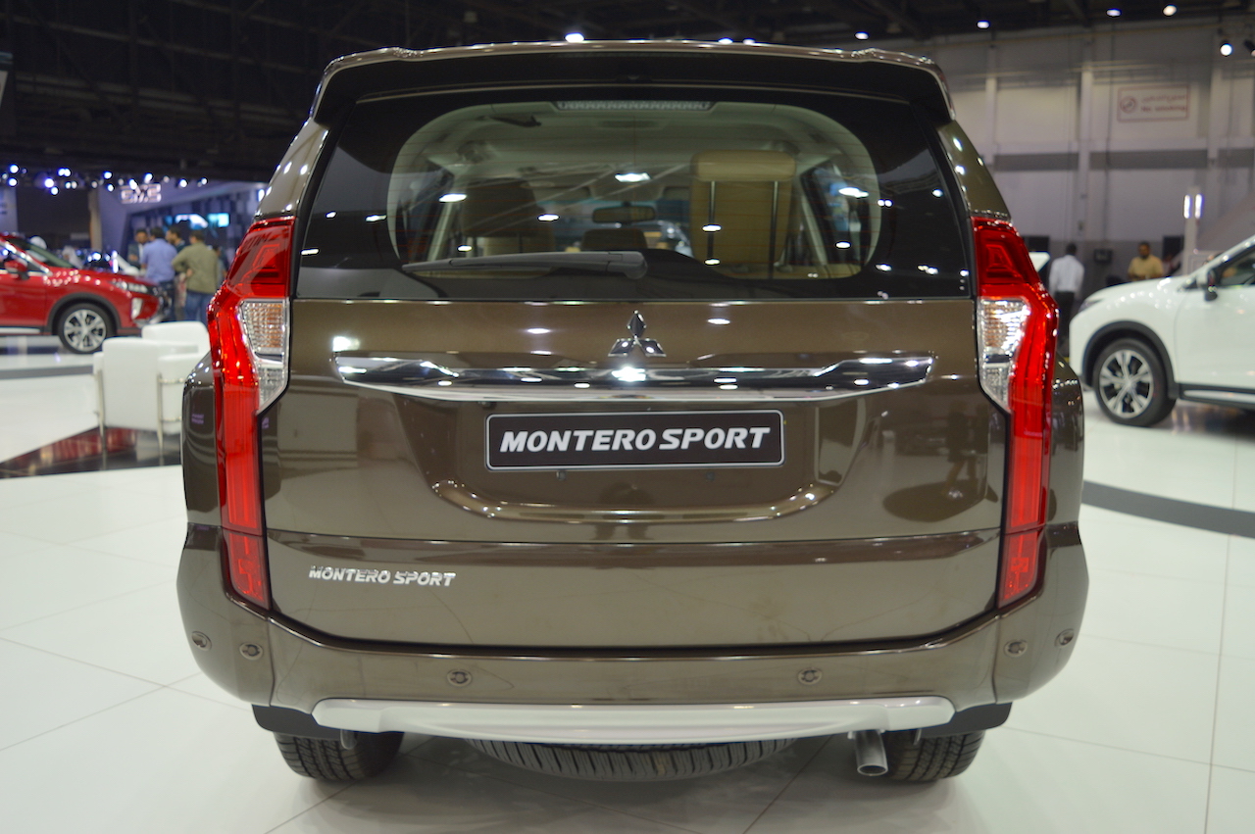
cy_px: 417
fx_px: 1149
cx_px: 628
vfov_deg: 39.9
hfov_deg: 57.3
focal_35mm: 33
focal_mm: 22
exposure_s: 1/30
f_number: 4
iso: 110
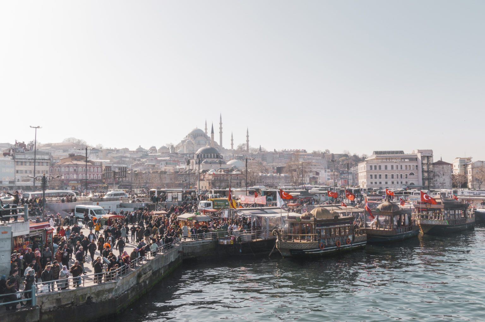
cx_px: 242
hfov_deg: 62.0
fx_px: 404
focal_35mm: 30
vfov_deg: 43.5
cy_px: 161
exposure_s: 1/320
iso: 200
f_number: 9
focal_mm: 20
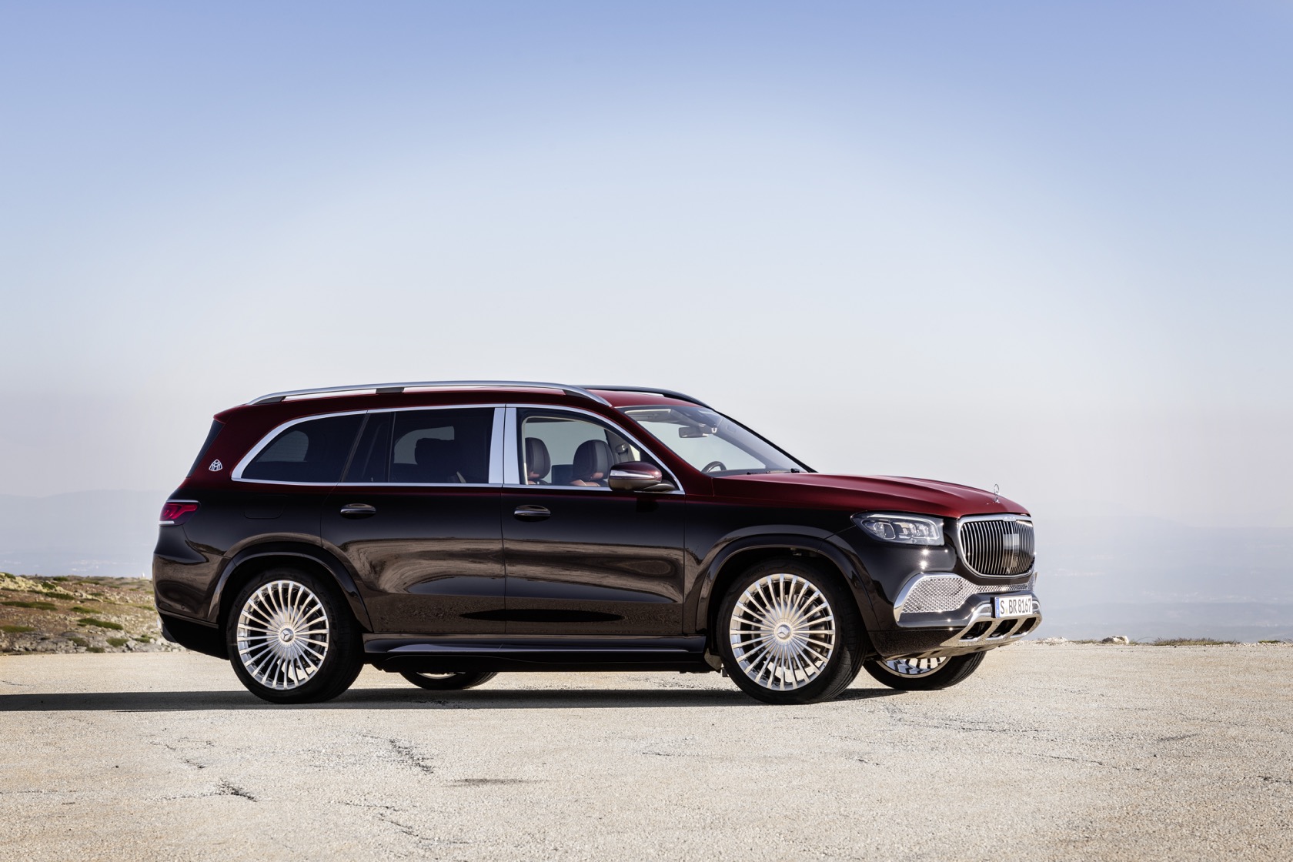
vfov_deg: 12.5
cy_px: 431
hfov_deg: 18.6
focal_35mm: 110
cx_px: 646
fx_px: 3951
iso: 100
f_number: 11
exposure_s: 1/100
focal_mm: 110
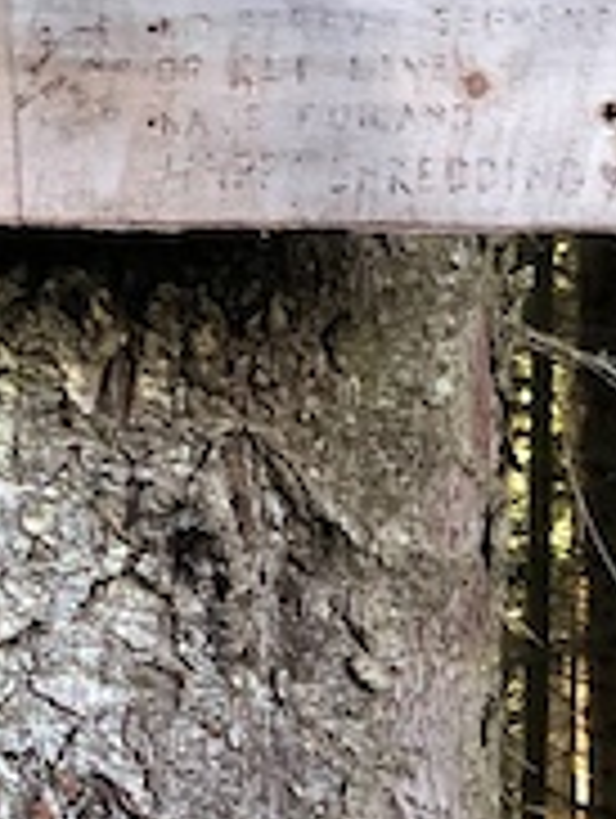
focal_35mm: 228
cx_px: -238
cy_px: 18
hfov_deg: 6.5
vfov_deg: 8.6
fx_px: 5397
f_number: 2.4
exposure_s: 1/40
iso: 80
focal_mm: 6
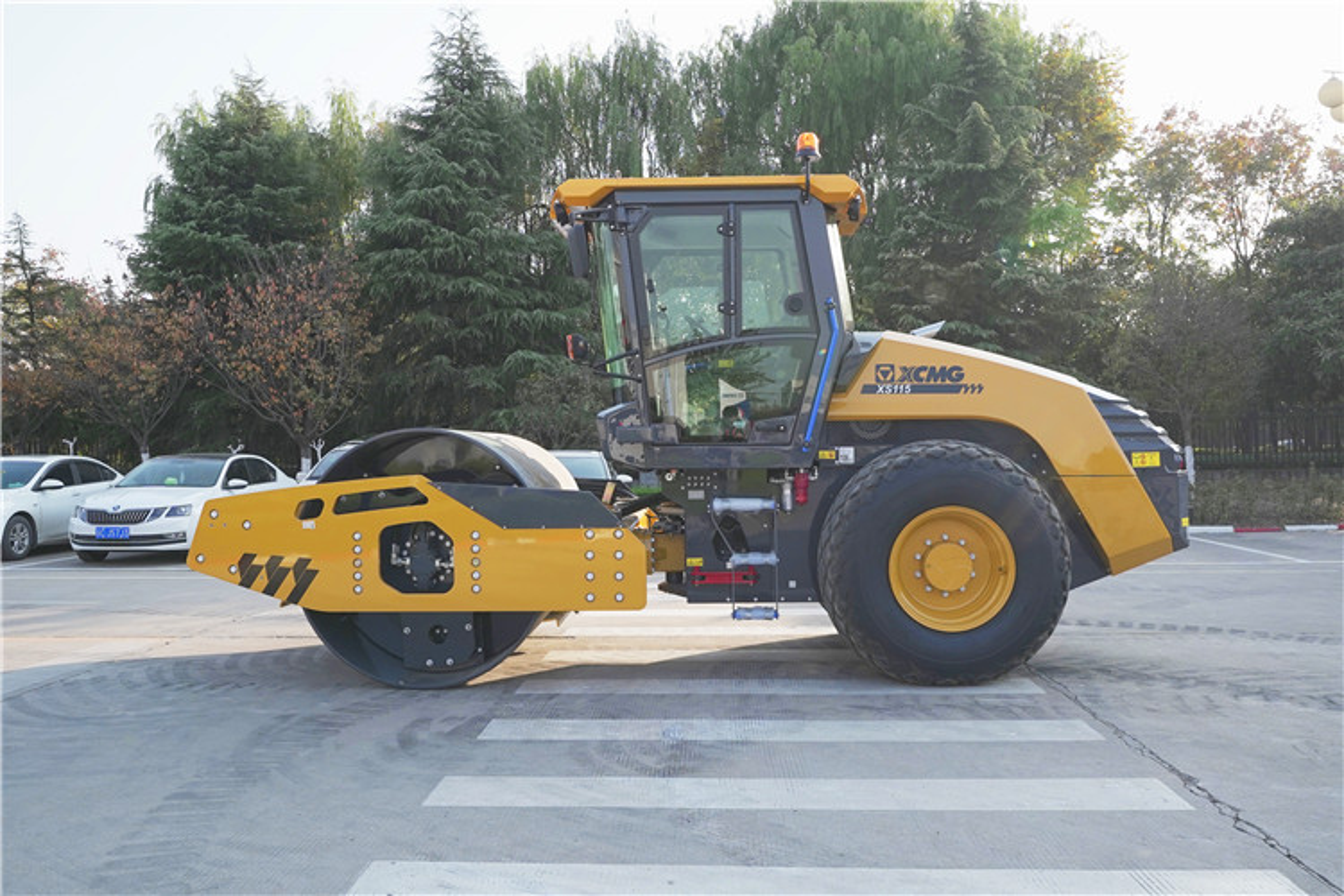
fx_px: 1120
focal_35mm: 30
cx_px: 672
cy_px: 448
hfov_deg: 61.9
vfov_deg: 43.6
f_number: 6.3
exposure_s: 1/640
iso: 400
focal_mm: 20
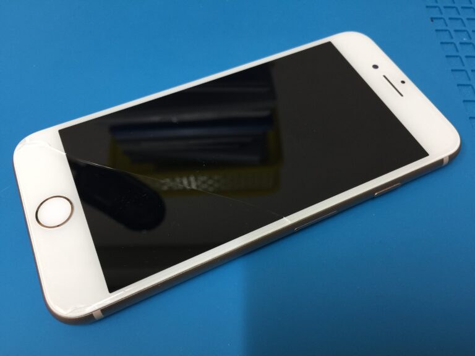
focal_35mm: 29
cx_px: 238
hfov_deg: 61.7
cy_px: 178
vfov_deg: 48.2
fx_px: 398
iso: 64
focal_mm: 4.15
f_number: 2.2
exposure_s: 1/33
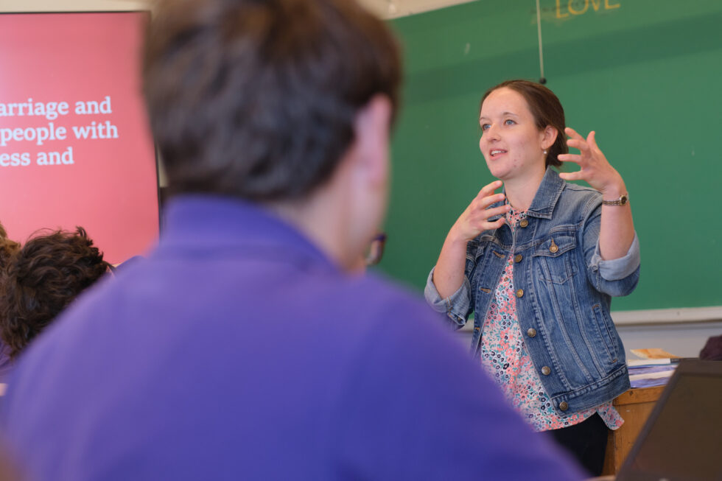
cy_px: 240
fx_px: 1684
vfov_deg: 16.3
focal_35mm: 84
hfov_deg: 24.2
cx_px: 361
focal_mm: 56
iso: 800
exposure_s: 1/250
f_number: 2.8
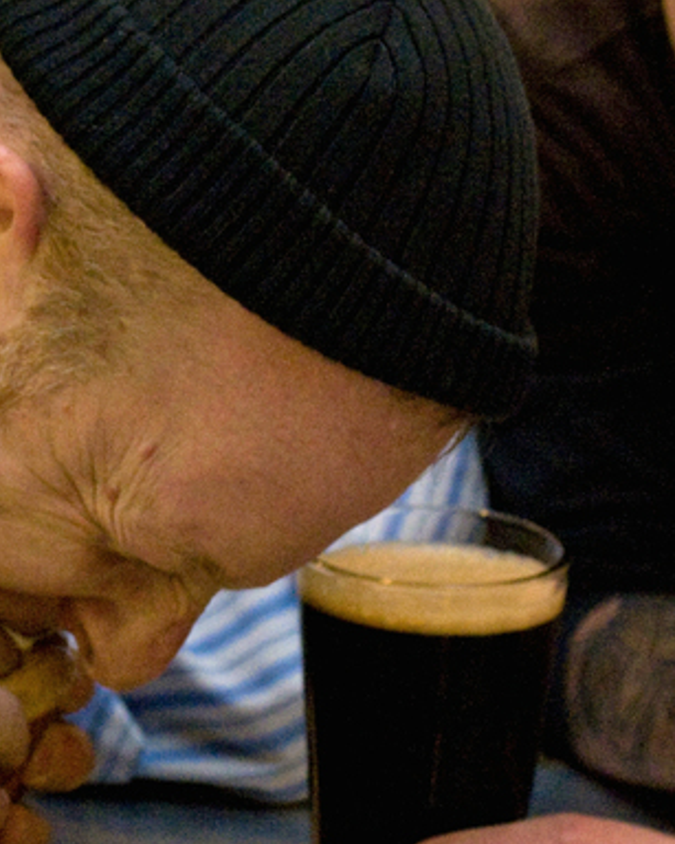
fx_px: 2623
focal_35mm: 105
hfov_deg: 14.4
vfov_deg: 18.3
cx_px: 11
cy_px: 470
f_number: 4.5
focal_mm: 28
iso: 2500
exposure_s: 1/80
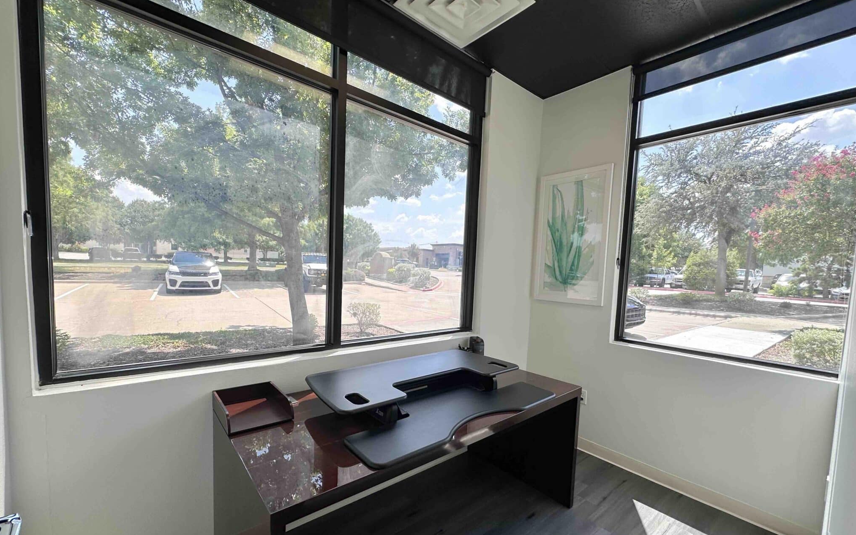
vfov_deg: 74.5
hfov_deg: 101.5
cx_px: 425
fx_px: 350
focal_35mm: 15
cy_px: 296
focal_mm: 2.22
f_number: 2.2
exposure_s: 1/363
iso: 40
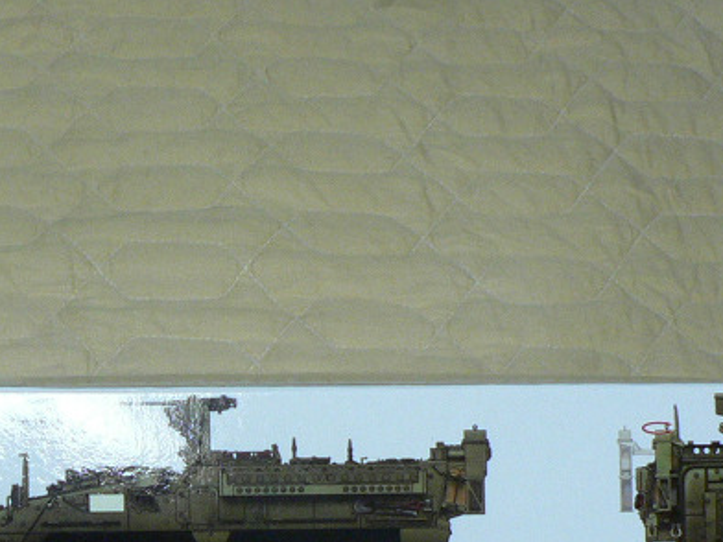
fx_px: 1963
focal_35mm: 94
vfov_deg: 15.6
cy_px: 455
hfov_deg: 20.4
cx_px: 72
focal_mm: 6
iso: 200
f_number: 2.8
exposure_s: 1/30
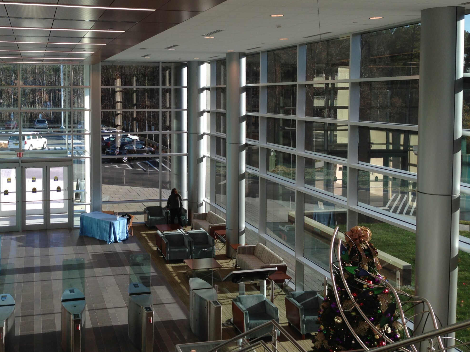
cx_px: 167
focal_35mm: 43
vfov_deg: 33.4
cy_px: 126
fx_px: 584
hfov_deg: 43.4
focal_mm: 4.13
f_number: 2.4
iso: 50
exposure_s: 1/153
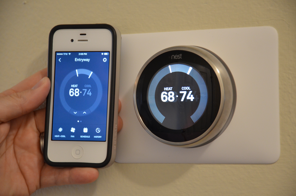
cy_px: 98
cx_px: 148
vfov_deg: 8.7
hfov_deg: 13.1
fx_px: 1292
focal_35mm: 158
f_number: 5.6
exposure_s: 1/25
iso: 1600
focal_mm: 105
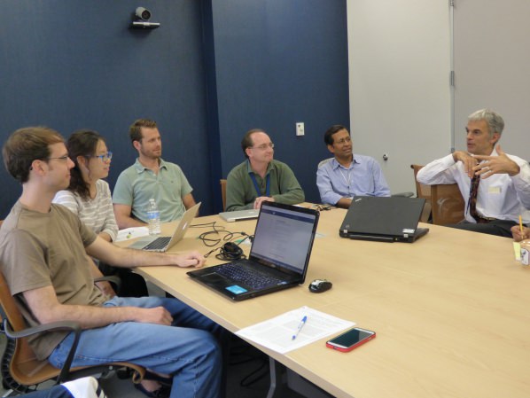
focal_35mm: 36
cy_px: 199
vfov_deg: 39.7
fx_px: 551
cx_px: 265
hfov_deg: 51.3
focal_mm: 6.18
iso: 400
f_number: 3.4
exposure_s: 1/50
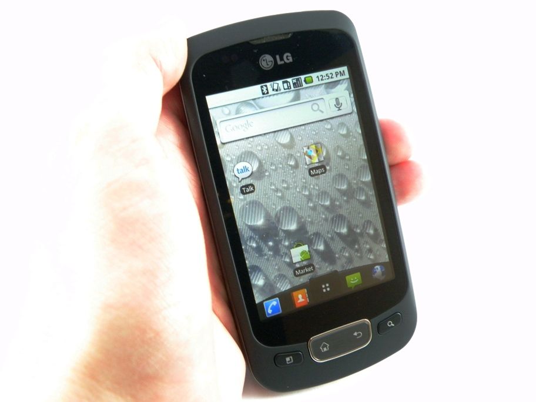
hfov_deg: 45.8
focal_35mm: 41
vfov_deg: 35.1
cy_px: 201
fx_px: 635
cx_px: 268
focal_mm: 7.32
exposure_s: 1/20
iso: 400
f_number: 5
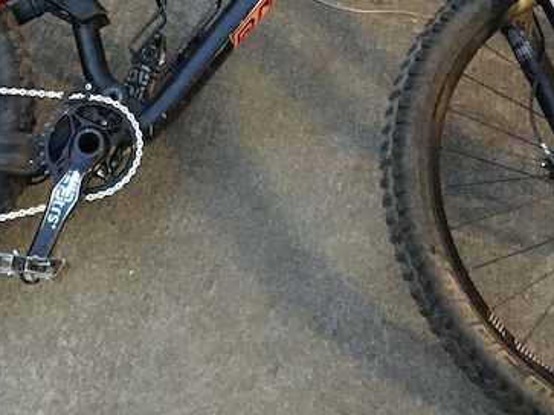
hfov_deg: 30.1
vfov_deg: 22.2
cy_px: 18
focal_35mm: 64
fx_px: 1024
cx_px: 191
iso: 500
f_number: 2.2
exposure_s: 1/15
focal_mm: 4.15
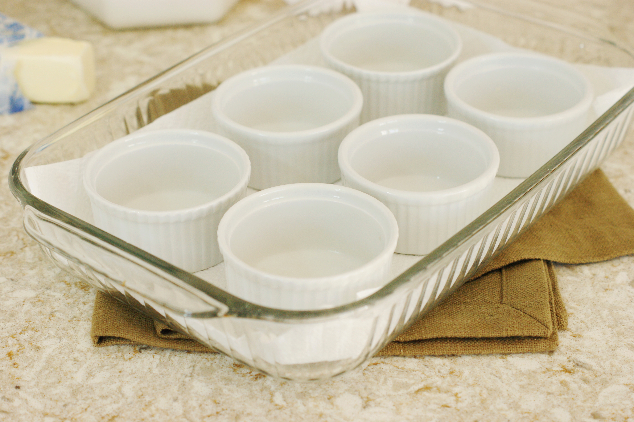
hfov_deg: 27.0
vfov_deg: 18.2
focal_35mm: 75
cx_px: 317
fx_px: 1320
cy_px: 211
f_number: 4
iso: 400
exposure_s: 1/125
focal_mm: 50
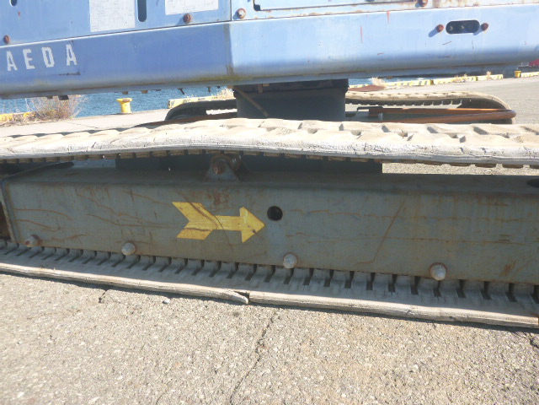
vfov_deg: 54.9
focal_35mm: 25
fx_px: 389
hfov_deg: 69.4
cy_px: 202
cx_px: 270
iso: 100
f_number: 3.9
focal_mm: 4.5
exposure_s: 1/160
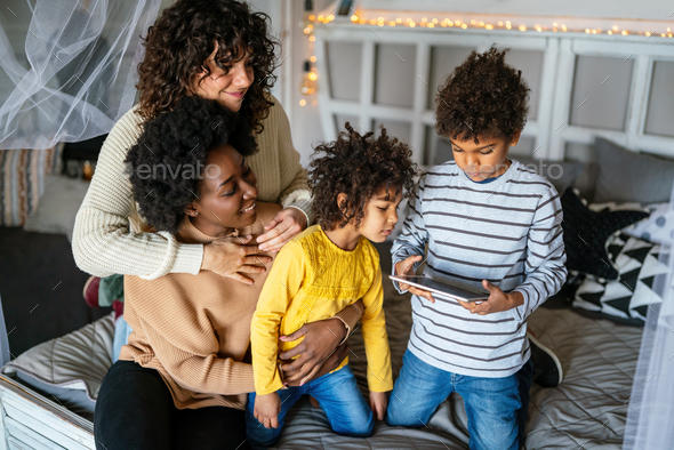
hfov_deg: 48.4
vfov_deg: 33.4
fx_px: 749
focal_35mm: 40
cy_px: 225
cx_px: 337
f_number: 1.6
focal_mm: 40
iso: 1000
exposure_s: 1/400
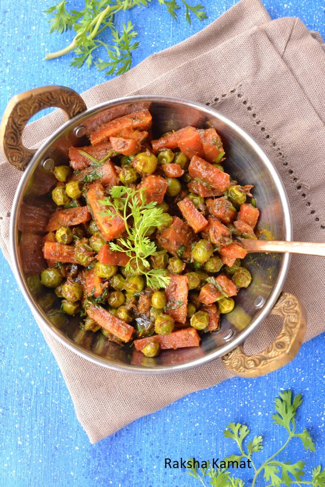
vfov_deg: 49.6
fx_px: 528
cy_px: 244
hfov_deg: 34.2
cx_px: 162
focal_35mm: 39
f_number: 5.6
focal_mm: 26
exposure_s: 1/13
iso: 100
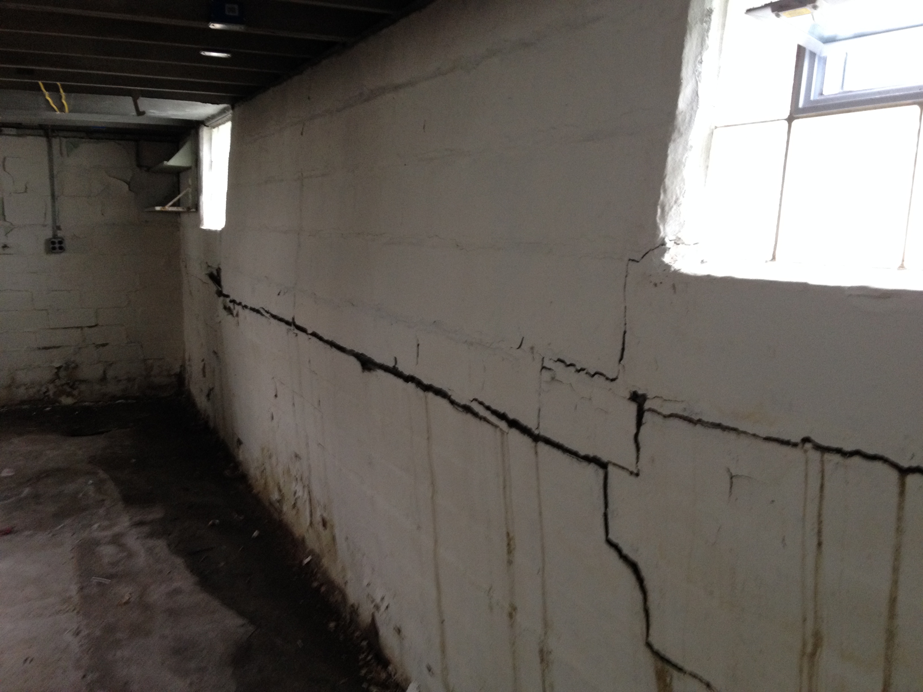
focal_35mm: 35
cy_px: 346
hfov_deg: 52.6
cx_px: 462
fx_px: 933
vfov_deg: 40.7
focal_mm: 4.28
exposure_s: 1/20
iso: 160
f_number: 2.4
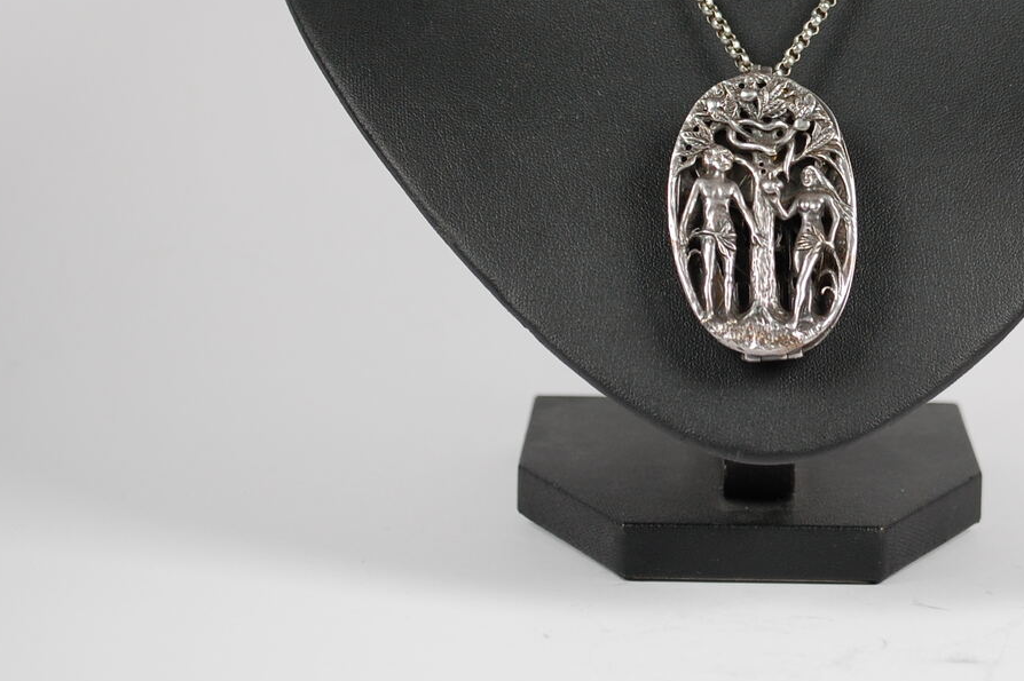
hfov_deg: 19.9
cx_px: 754
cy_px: 108
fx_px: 2900
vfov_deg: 13.3
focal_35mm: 102
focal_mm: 38
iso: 280
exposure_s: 1/125
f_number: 5.6
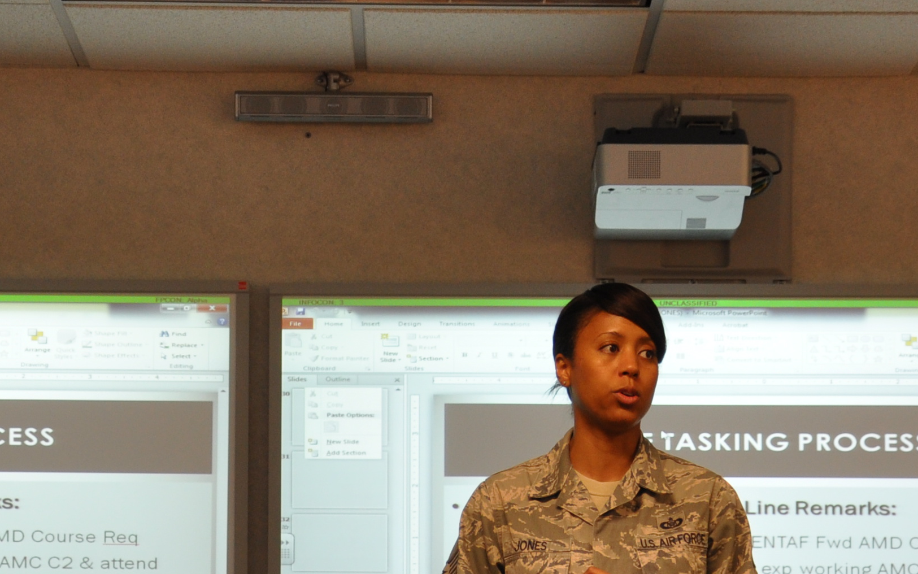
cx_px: 459
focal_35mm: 137
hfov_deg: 15.3
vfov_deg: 9.5
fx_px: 3428
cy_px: 596
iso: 400
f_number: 5
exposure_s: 1/25
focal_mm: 34
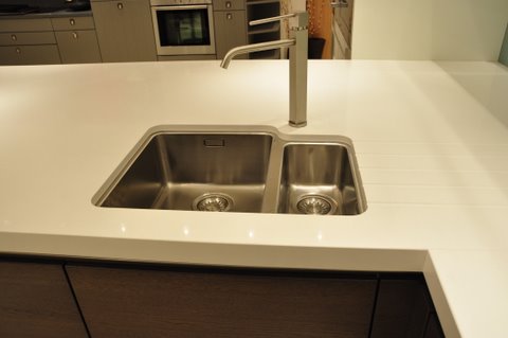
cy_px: 169
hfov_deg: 67.4
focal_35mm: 27
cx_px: 254
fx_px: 381
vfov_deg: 47.8
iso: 400
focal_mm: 18
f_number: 6.3
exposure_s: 1/20
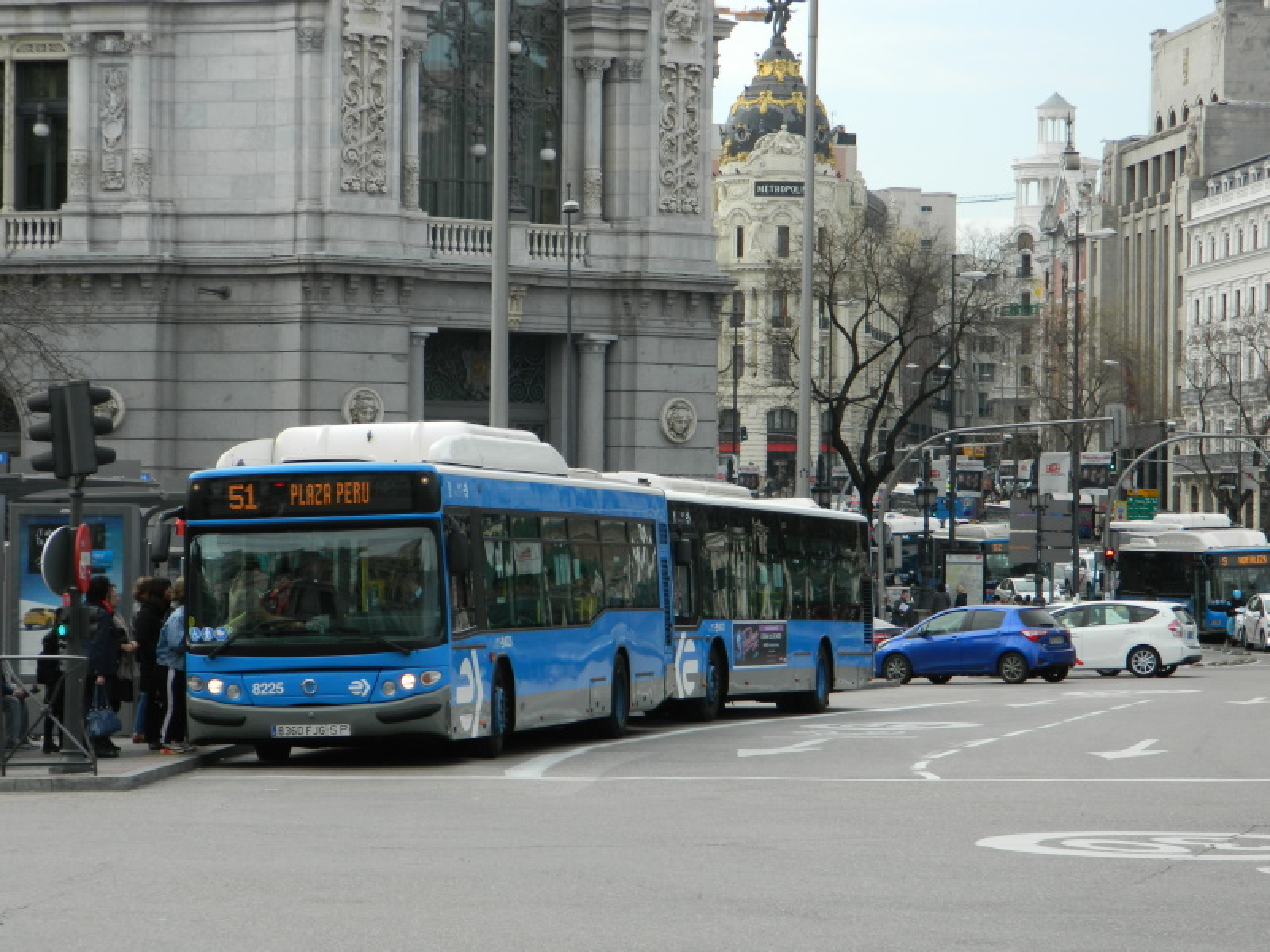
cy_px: 476
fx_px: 4733
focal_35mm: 129
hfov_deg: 15.3
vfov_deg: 11.5
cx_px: 635
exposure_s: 1/320
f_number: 4.7
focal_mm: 23.2
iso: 80
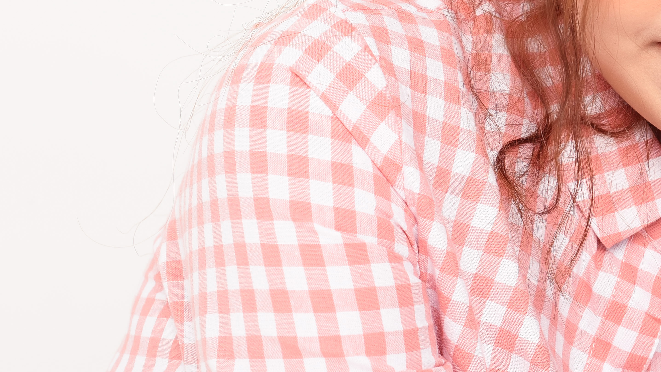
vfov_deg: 8.4
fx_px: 2541
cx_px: 541
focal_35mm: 145
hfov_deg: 14.7
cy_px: 89
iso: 100
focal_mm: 66
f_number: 8
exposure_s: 1/160
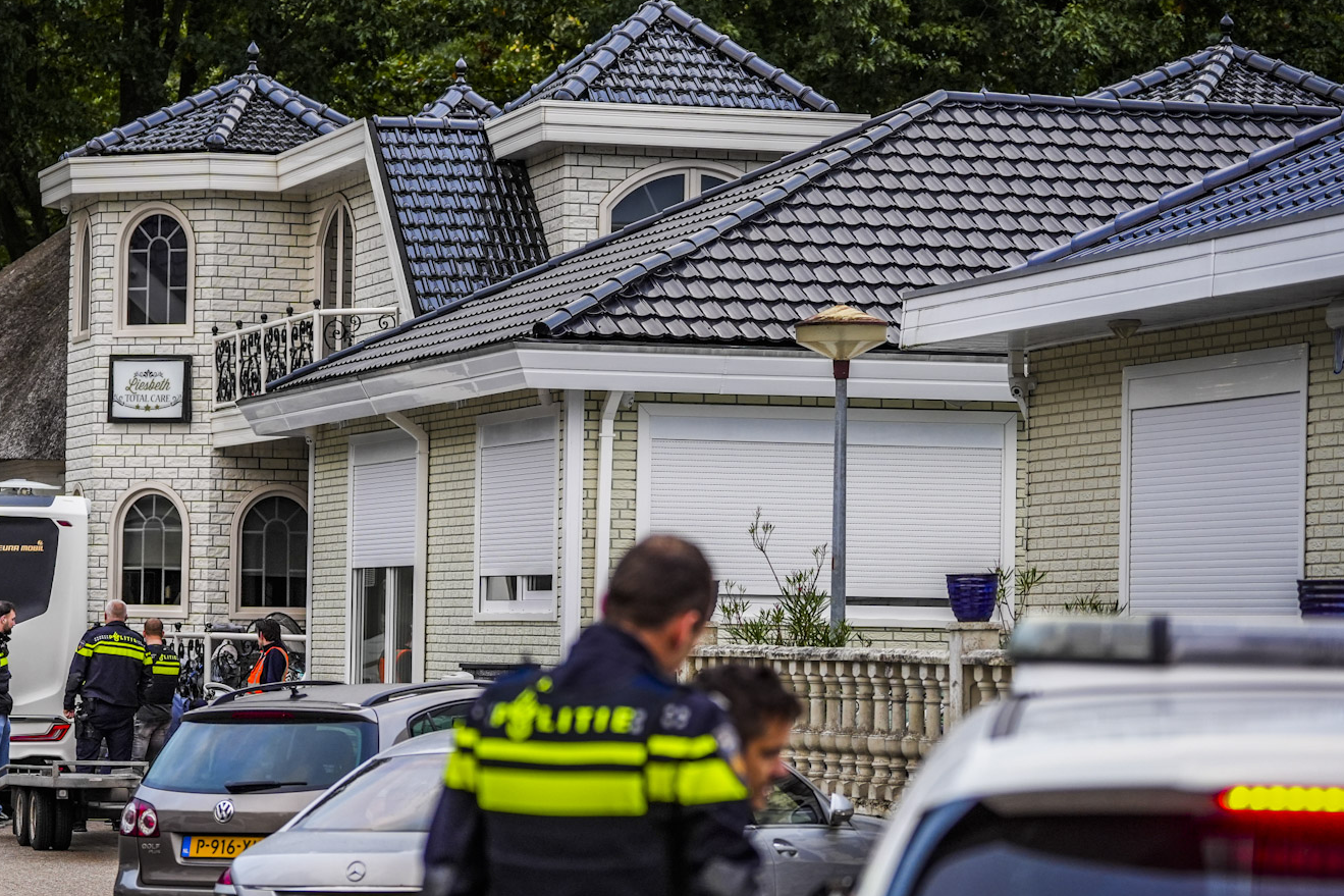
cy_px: 539
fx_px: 4292
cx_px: 542
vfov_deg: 11.9
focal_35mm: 115
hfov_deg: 17.8
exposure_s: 1/640
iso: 800
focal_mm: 79
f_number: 2.8
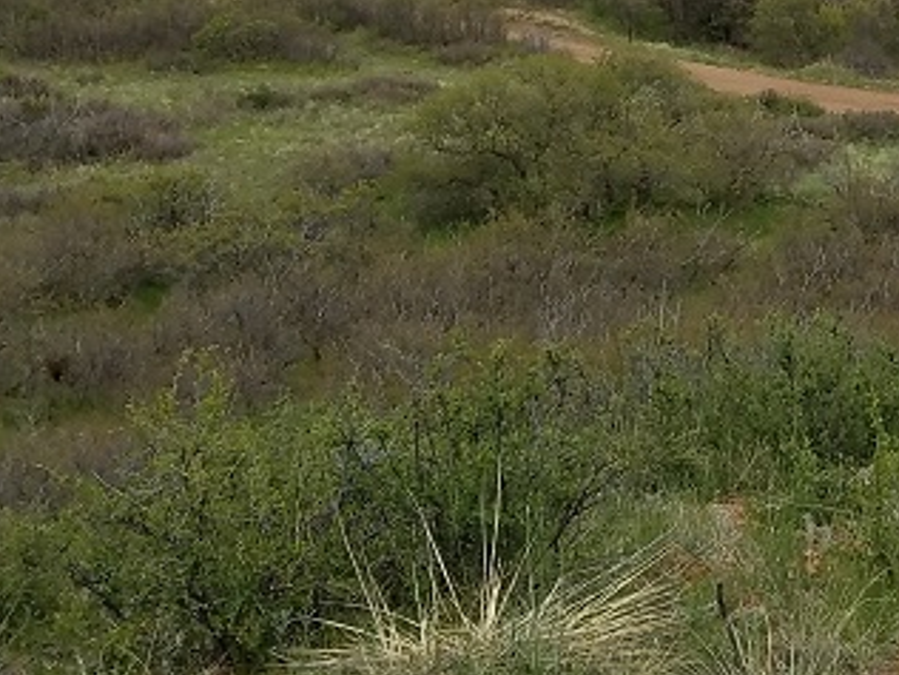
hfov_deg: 21.3
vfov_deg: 17.2
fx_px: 2156
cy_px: -68
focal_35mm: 83
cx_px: 1175
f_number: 1.7
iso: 50
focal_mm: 4.2
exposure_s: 1/1664
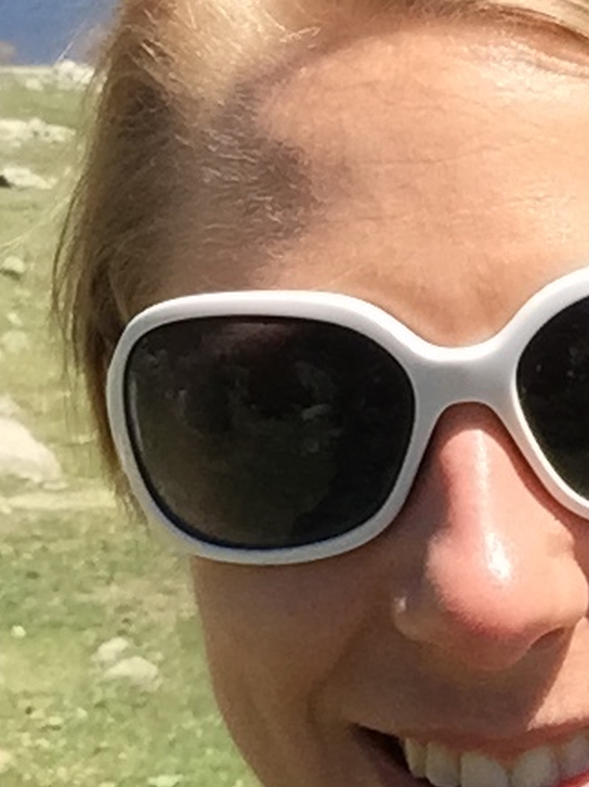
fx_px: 2088
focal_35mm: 92
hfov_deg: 16.0
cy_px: 37
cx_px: 430
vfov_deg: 20.7
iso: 32
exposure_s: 1/1074
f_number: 2.2
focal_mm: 2.65
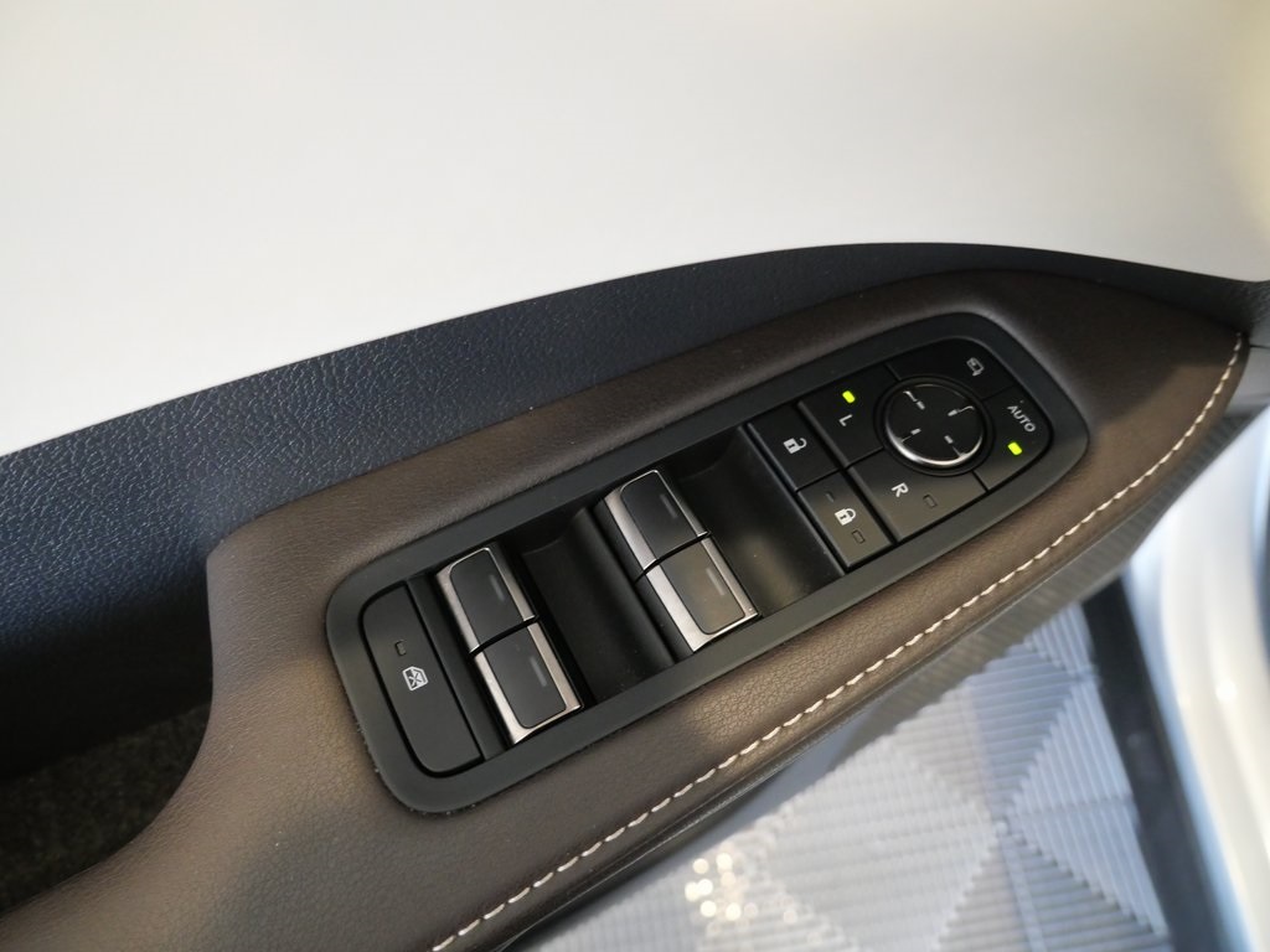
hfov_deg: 71.6
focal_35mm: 24
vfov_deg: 56.8
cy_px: 476
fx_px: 881
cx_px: 635
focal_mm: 12
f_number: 3.5
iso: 2500
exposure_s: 1/60
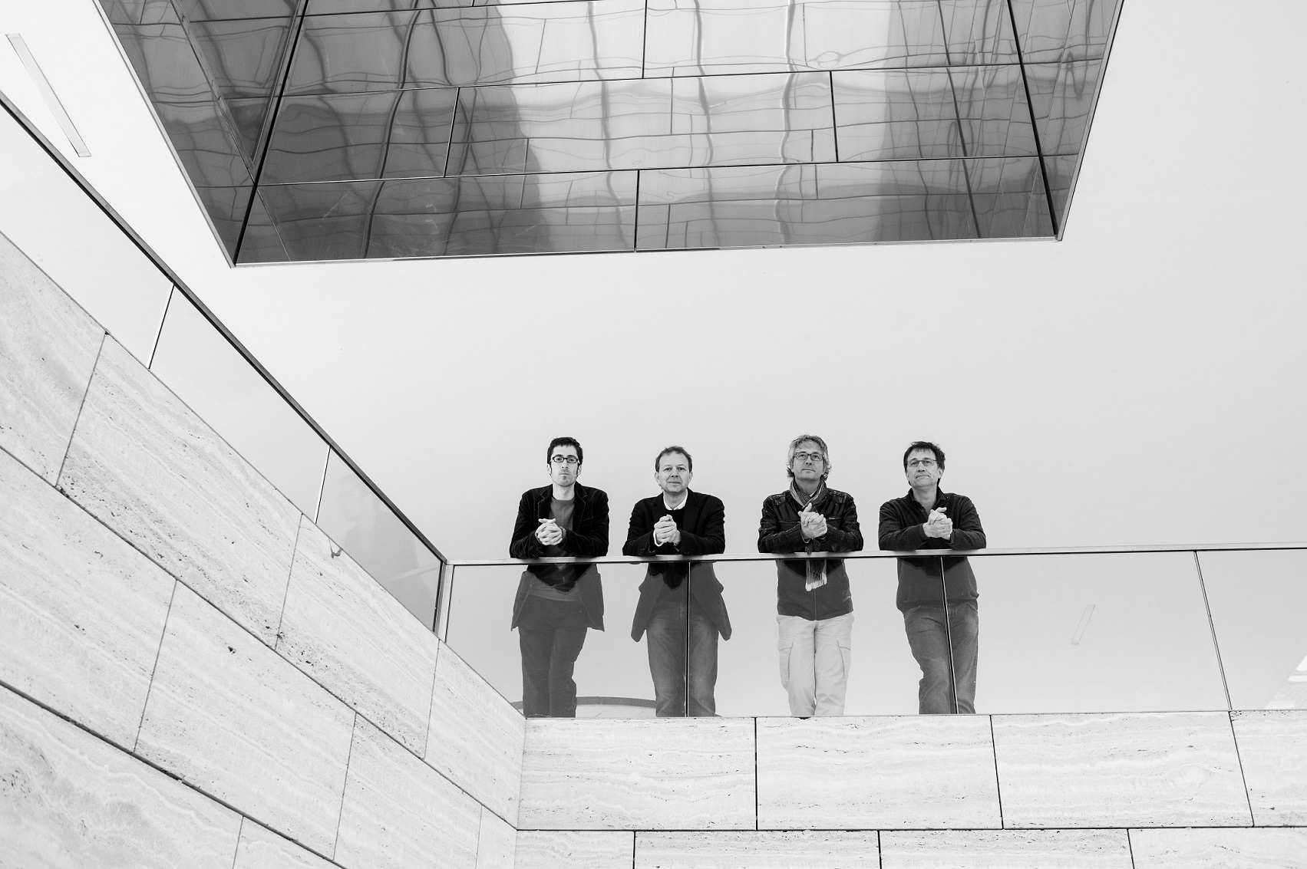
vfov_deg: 37.8
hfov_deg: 54.5
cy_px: 434
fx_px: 1270
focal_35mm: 35
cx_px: 654
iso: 400
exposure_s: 1/200
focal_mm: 35
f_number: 5.6
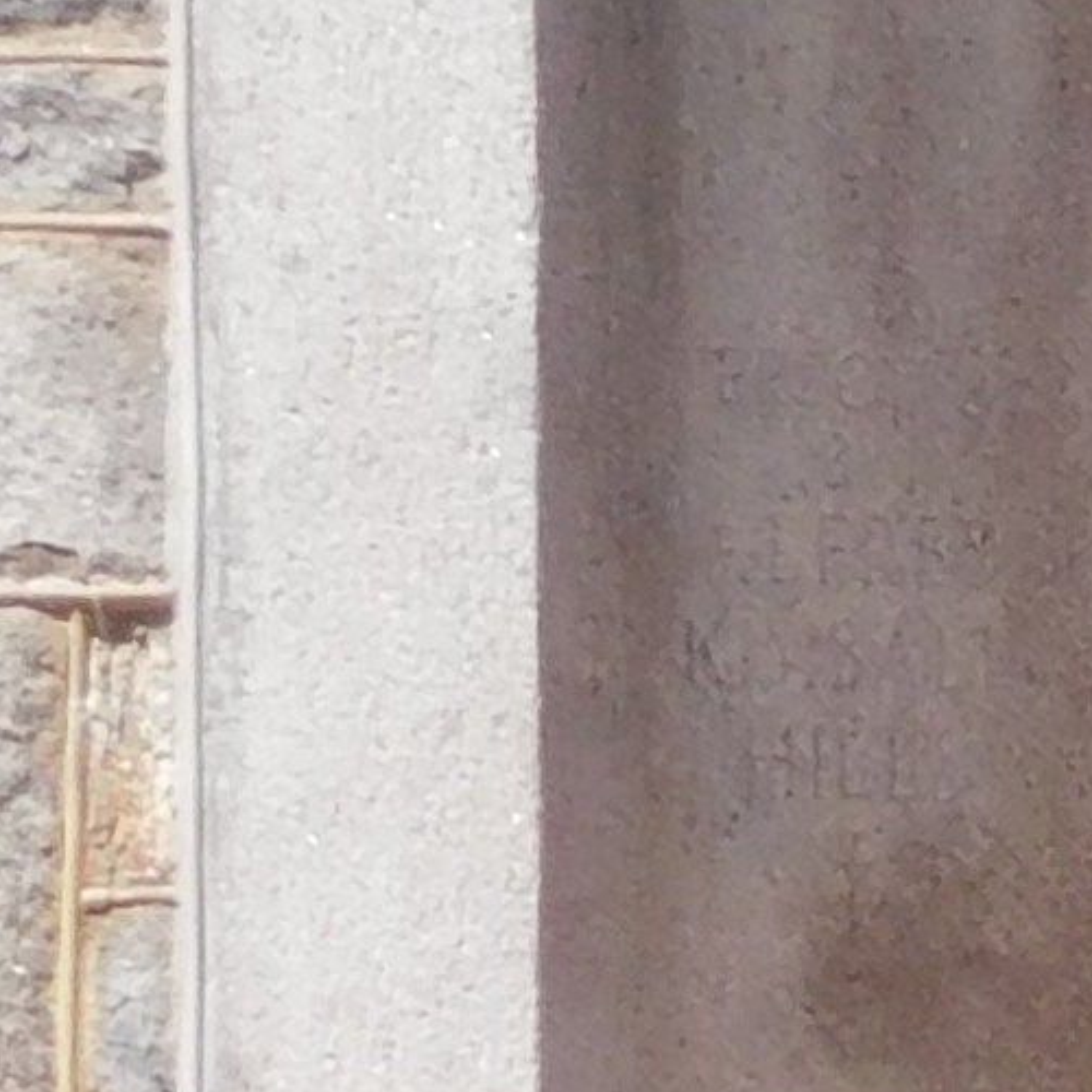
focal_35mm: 285
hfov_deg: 5.9
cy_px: 939
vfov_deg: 6.1
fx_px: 10172
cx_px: 2479
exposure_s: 1/800
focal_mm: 6.2
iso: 125
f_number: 3.8
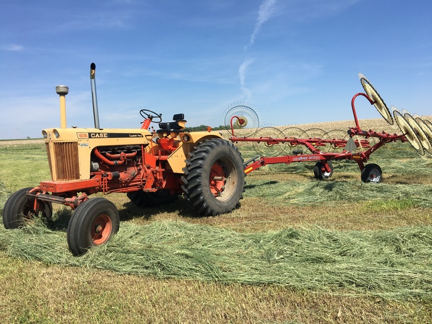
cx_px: 216
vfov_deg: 48.2
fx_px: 362
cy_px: 162
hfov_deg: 61.7
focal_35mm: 29
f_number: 2.2
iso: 25
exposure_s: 1/1923
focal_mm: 4.15
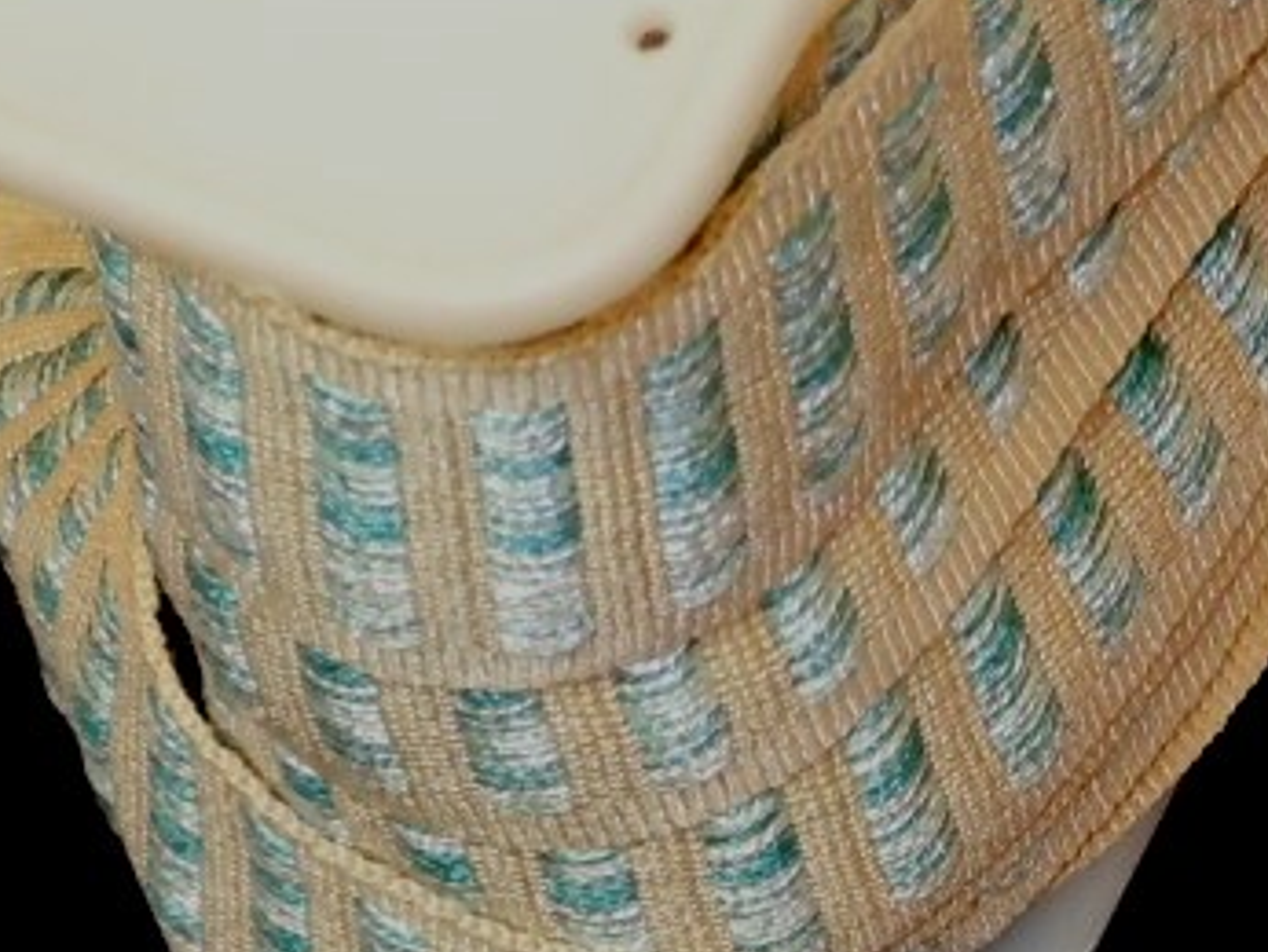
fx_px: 13013
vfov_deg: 4.2
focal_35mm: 355
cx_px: 967
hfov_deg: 5.6
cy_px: 1234
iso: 800
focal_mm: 21.5
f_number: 5.4
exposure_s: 1/50
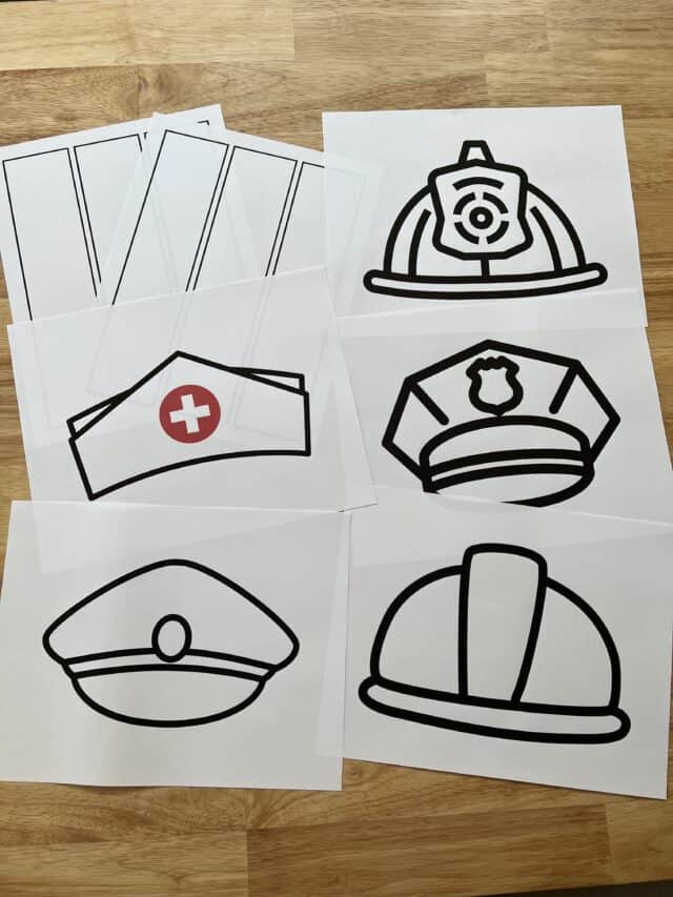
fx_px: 674
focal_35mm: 26
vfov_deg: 67.3
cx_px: 336
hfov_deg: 53.1
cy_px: 448
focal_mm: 5.7
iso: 64
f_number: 1.5
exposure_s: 1/121
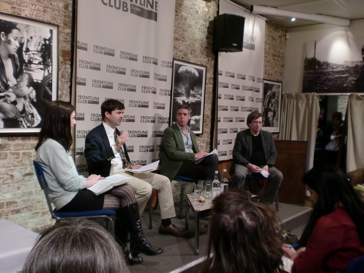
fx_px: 368
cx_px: 182
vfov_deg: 40.7
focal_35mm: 35
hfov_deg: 52.6
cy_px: 136
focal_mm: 6.3
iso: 400
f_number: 3.1
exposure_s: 1/25
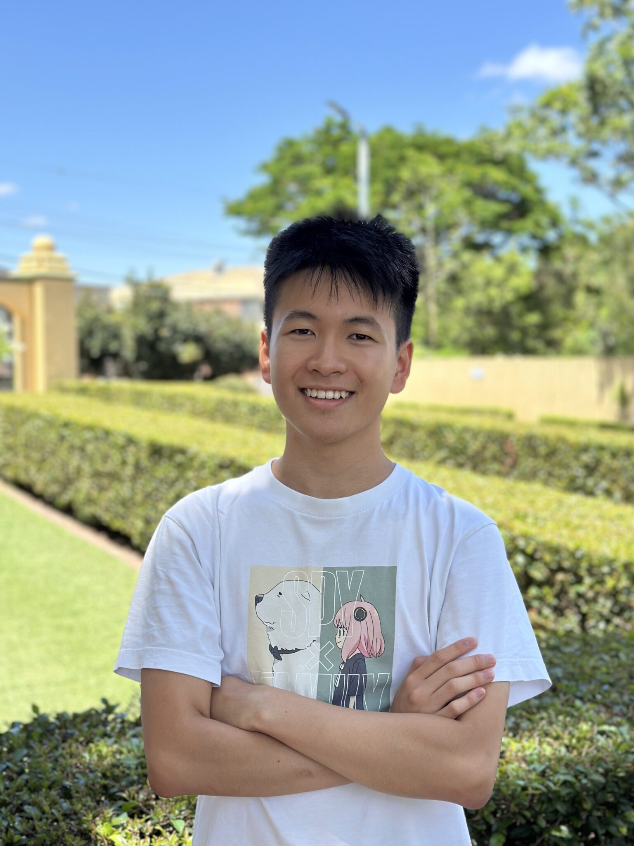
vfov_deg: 39.7
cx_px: 317
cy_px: 423
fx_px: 1172
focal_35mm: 48
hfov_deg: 30.3
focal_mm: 6.86
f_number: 1.78
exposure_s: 1/1815
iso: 80
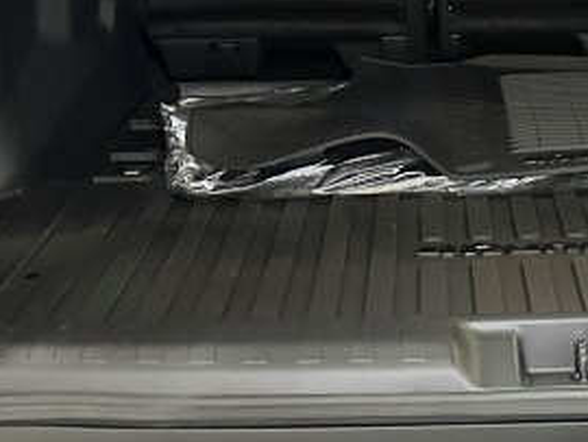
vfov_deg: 16.0
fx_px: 1547
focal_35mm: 91
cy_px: 33
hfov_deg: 21.0
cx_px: 536
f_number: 1.78
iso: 1000
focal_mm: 6.86
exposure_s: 1/30
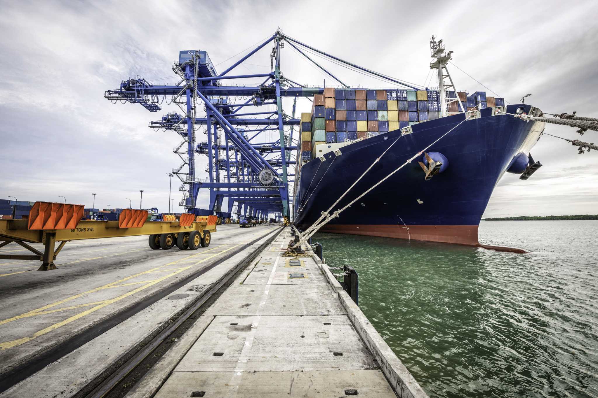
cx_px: 299
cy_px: 199
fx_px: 233
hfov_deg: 104.3
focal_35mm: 14
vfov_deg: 81.2
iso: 200
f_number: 7.1
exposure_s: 1/160
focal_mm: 14
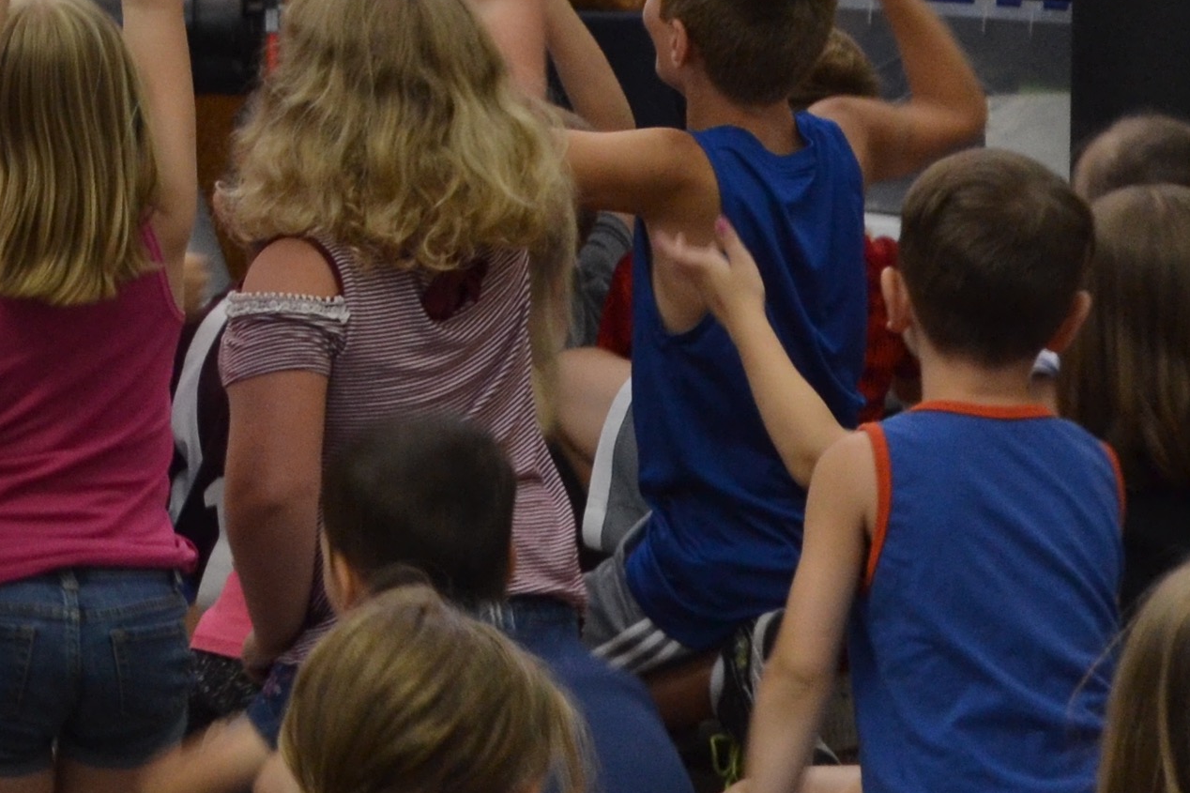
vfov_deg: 4.6
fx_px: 9909
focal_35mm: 300
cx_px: -255
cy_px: -328
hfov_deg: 6.8
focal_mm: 55
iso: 640
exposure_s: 1/60
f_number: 5.6
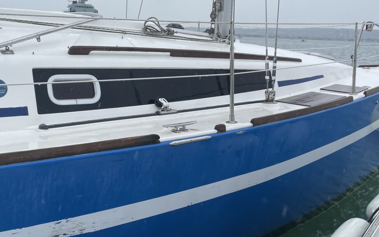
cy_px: 130
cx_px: 171
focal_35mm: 46
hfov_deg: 43.4
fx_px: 475
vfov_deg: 28.0
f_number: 1.6
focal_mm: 4.2
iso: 32
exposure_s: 1/924
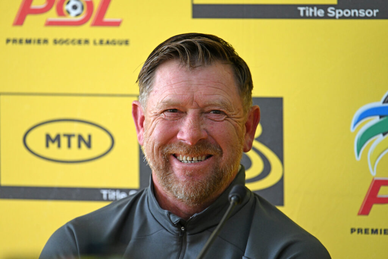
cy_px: 130
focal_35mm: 400
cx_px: 194
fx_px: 4311
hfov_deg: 5.2
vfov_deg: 3.4
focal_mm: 400
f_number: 4.5
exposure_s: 1/320
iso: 2000
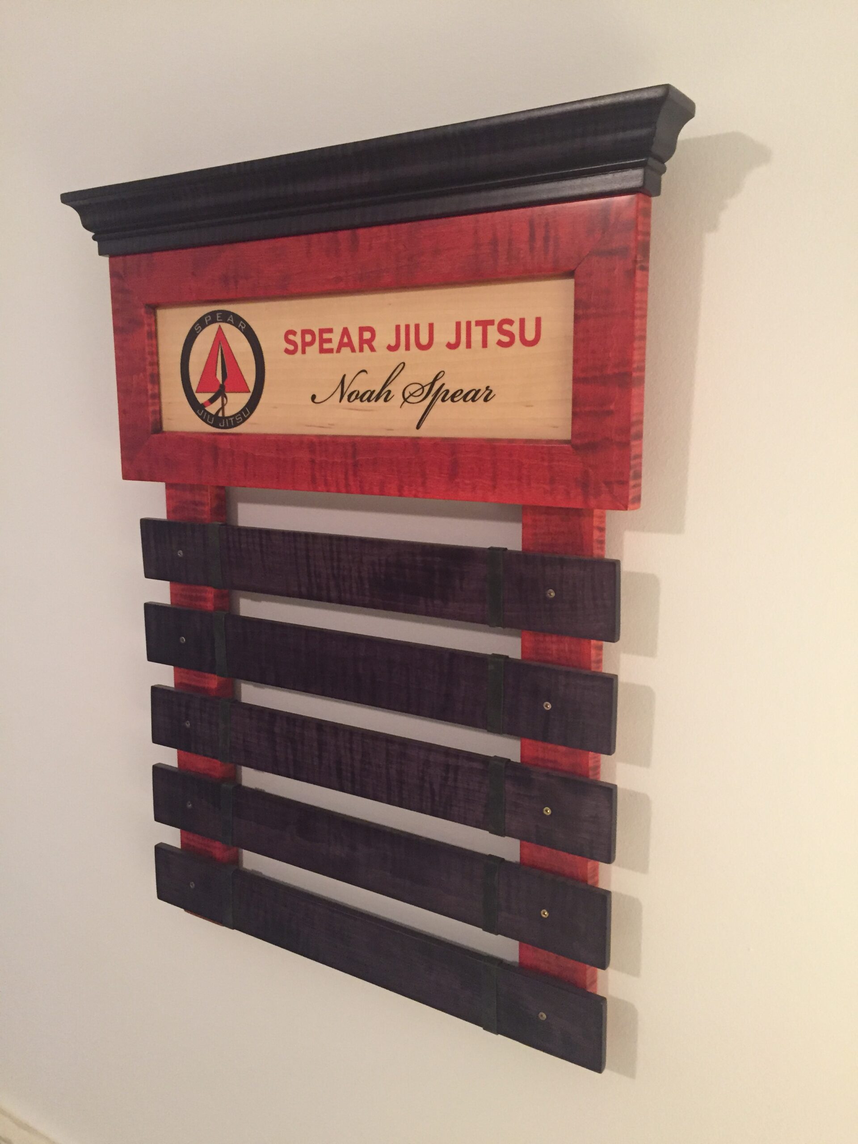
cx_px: 429
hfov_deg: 48.2
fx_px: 958
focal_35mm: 29
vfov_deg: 61.7
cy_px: 572
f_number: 2.2
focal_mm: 4.15
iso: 250
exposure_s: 1/17
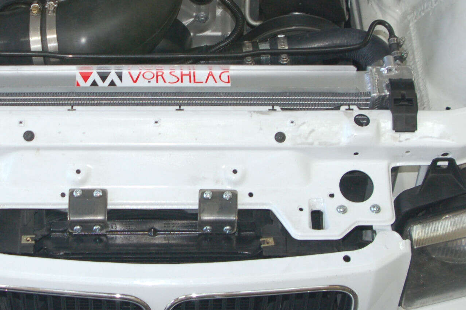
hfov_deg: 21.2
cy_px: 66
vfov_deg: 14.2
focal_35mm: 96
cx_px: 151
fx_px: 1242
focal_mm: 28
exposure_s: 1/60
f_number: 3.8
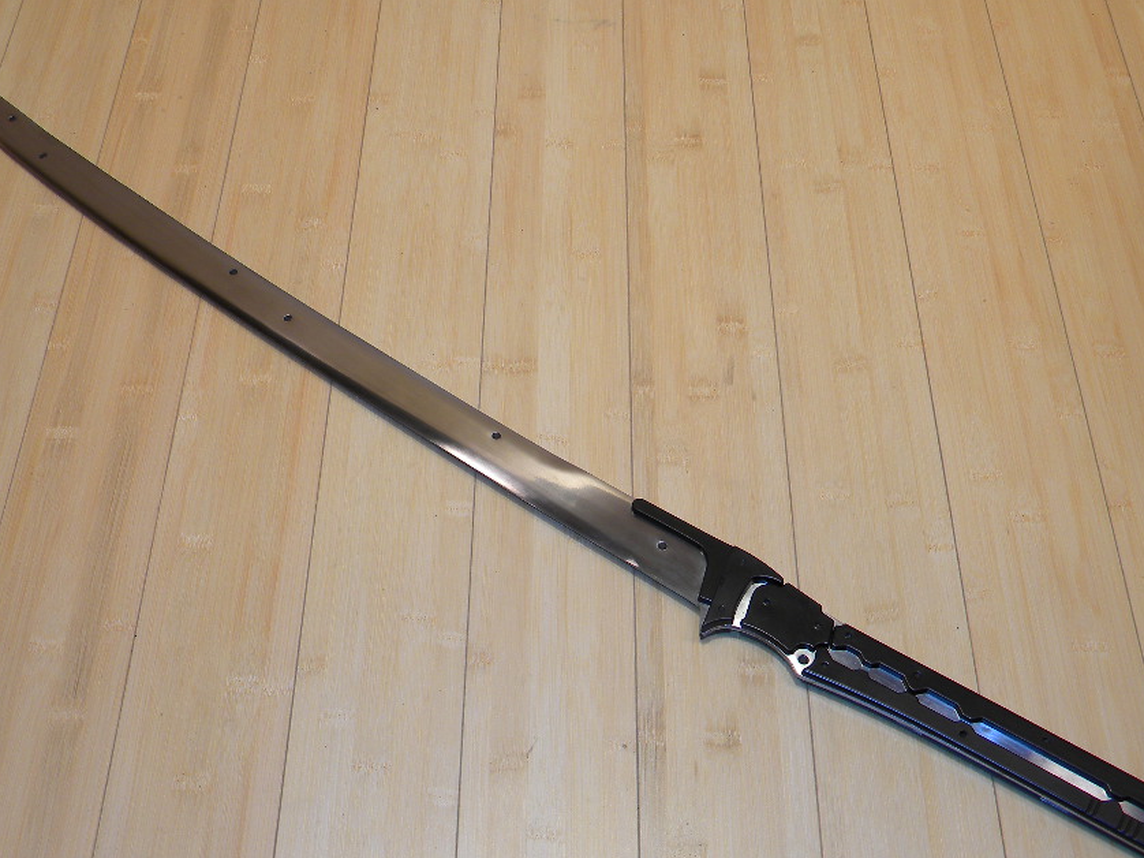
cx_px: 568
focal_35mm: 44
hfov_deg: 43.0
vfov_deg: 32.8
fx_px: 1454
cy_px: 402
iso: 80
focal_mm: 6.4
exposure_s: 1/56.8
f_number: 3.7
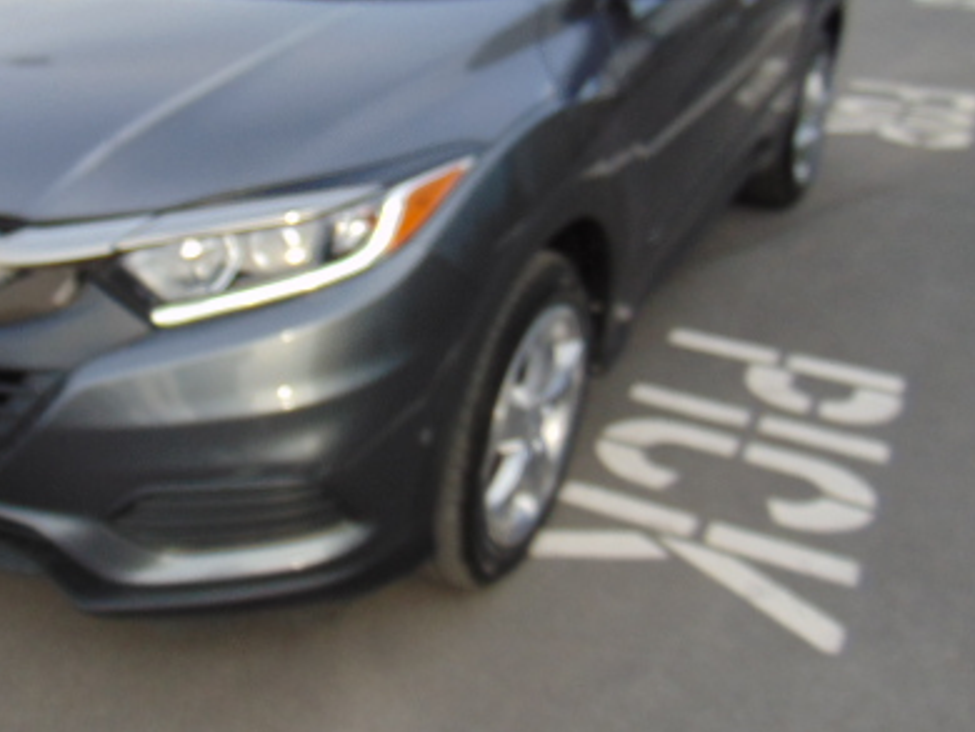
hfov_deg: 45.1
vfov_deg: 34.9
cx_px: 330
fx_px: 1156
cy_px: 252
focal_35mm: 41
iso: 80
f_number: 3
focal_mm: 4.5
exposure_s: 1/320
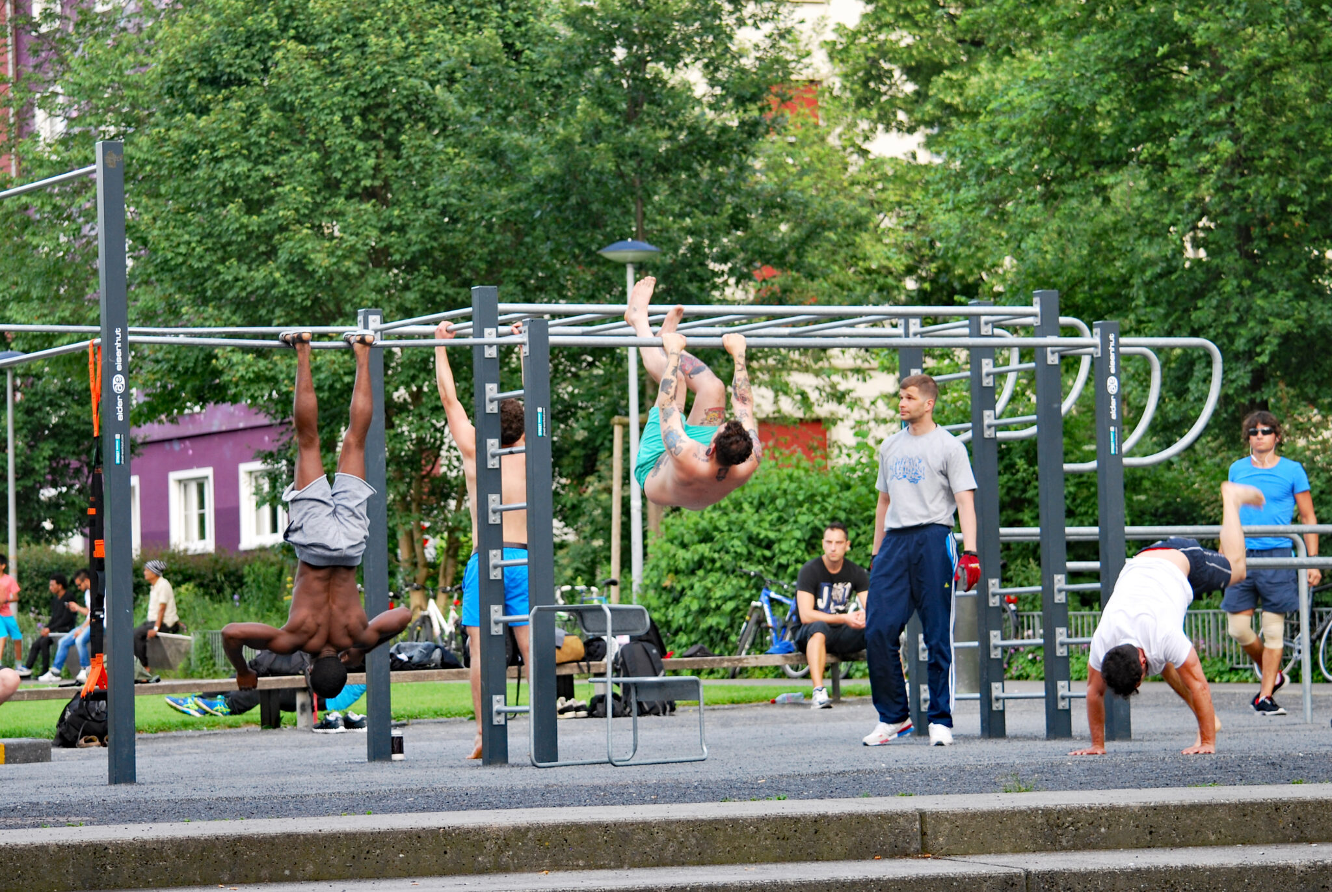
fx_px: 4723
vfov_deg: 10.8
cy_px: 446
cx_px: 666
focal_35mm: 128
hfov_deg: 16.1
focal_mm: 85
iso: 200
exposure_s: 1/160
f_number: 4.8
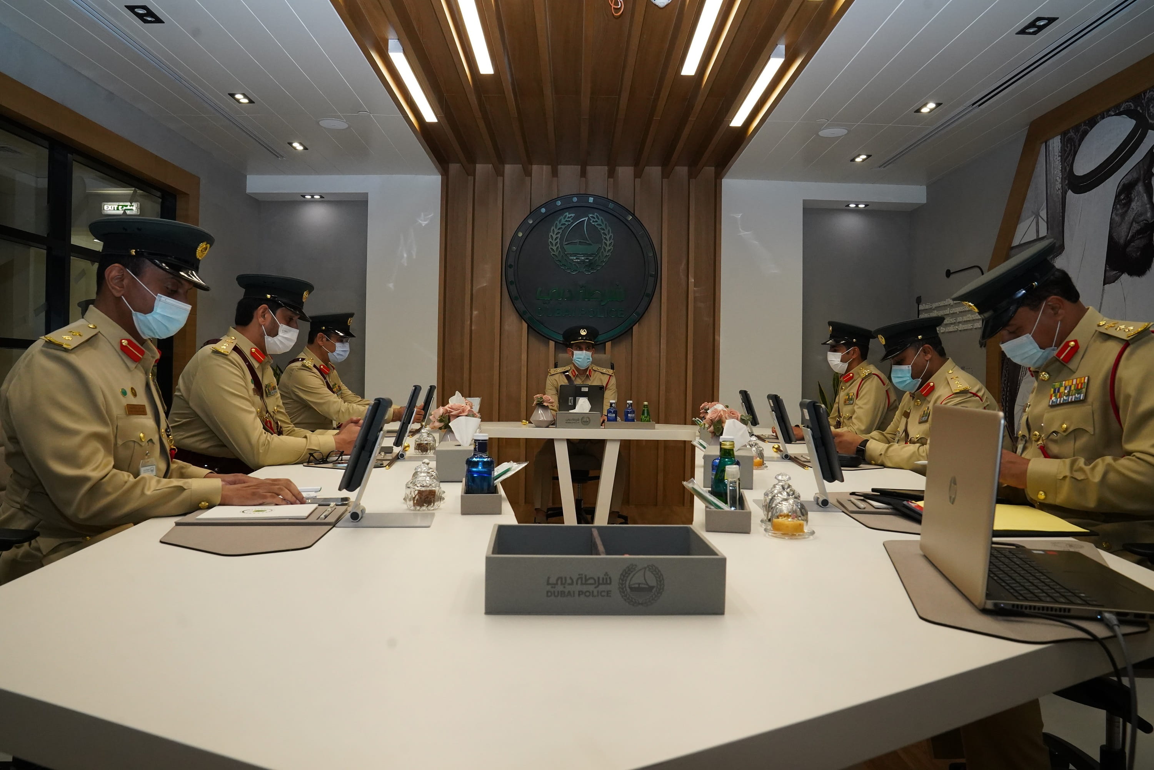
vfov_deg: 51.3
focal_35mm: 25
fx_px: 801
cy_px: 385
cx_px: 577
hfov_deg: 71.5
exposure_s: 1/250
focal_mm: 25
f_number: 9
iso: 5000
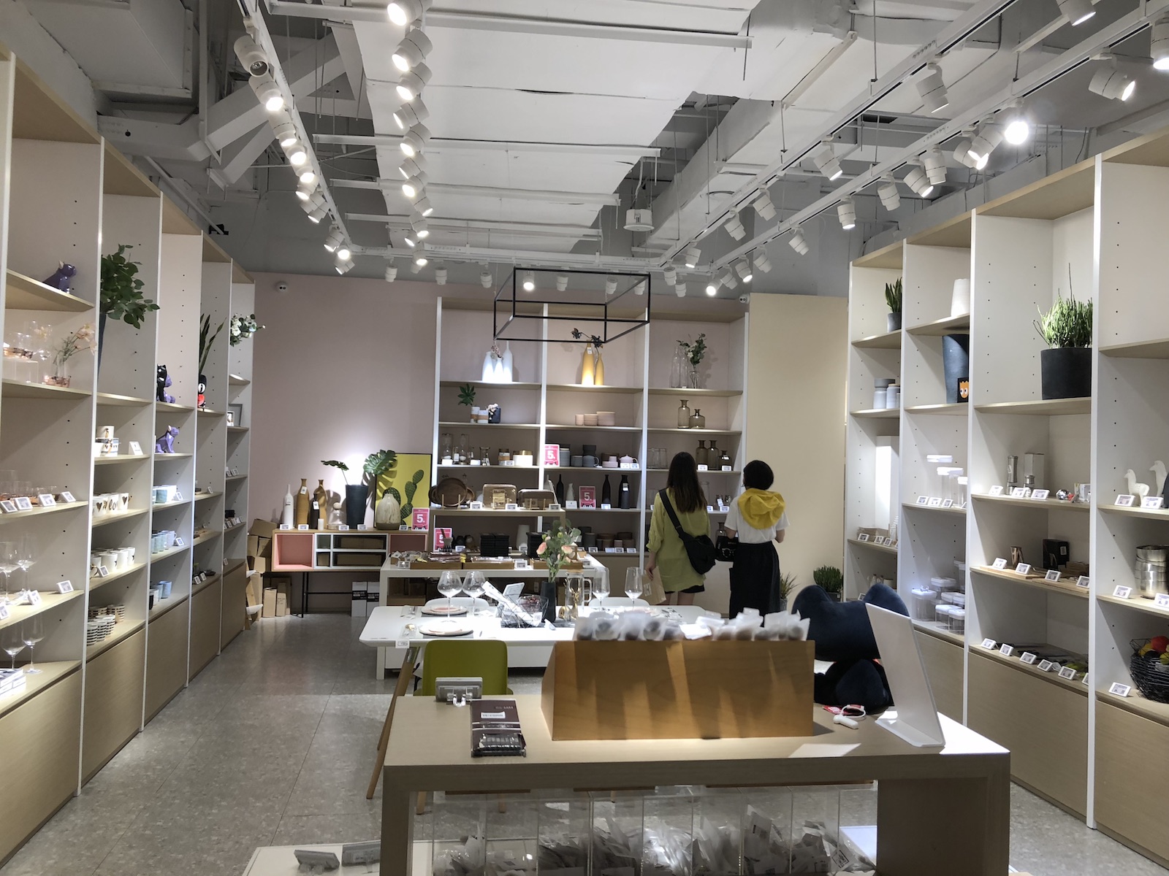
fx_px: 946
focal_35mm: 28
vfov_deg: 49.7
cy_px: 438
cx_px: 584
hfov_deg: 63.4
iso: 32
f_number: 1.8
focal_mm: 3.99
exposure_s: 1/50
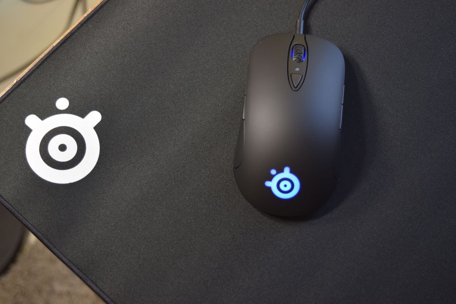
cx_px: 228
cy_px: 152
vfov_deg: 22.6
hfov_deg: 33.4
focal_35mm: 60
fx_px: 760
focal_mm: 40
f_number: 5
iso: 500
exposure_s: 1/60
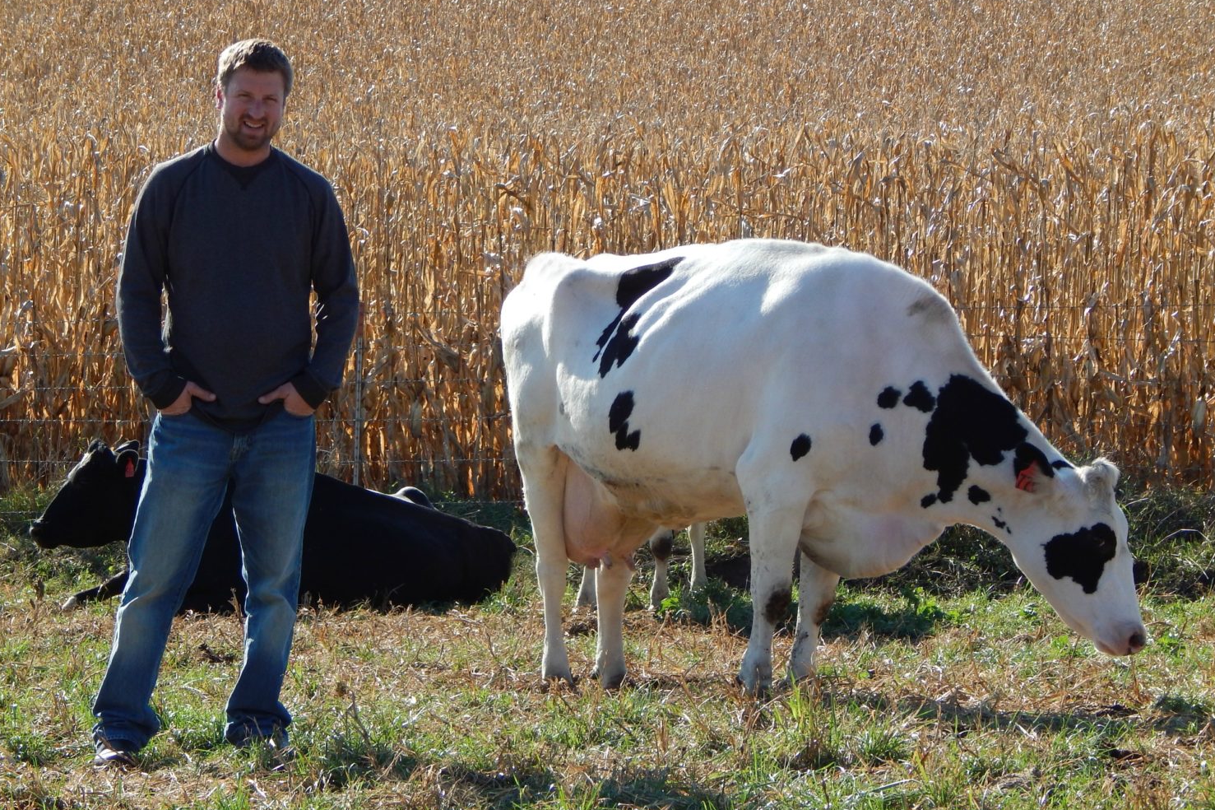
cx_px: 573
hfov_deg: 16.1
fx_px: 4285
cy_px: 408
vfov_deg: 10.8
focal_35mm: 127
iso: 125
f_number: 4.6
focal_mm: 20.5
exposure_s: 1/400
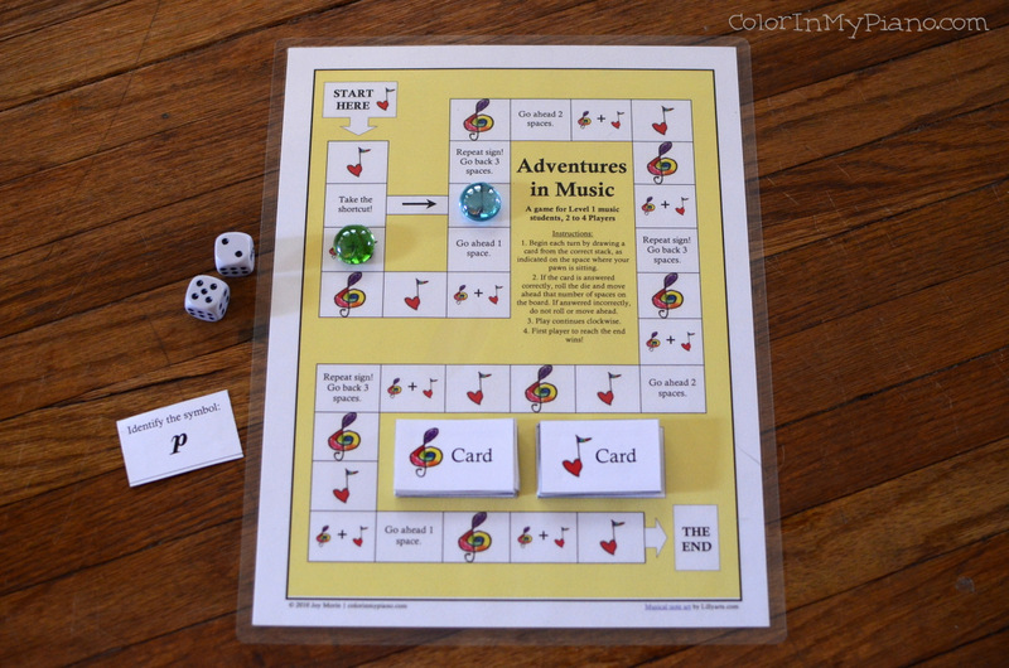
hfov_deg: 37.9
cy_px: 334
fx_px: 1469
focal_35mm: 52
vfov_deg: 25.6
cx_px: 504
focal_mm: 35
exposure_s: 1/50
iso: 1250
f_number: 2.8
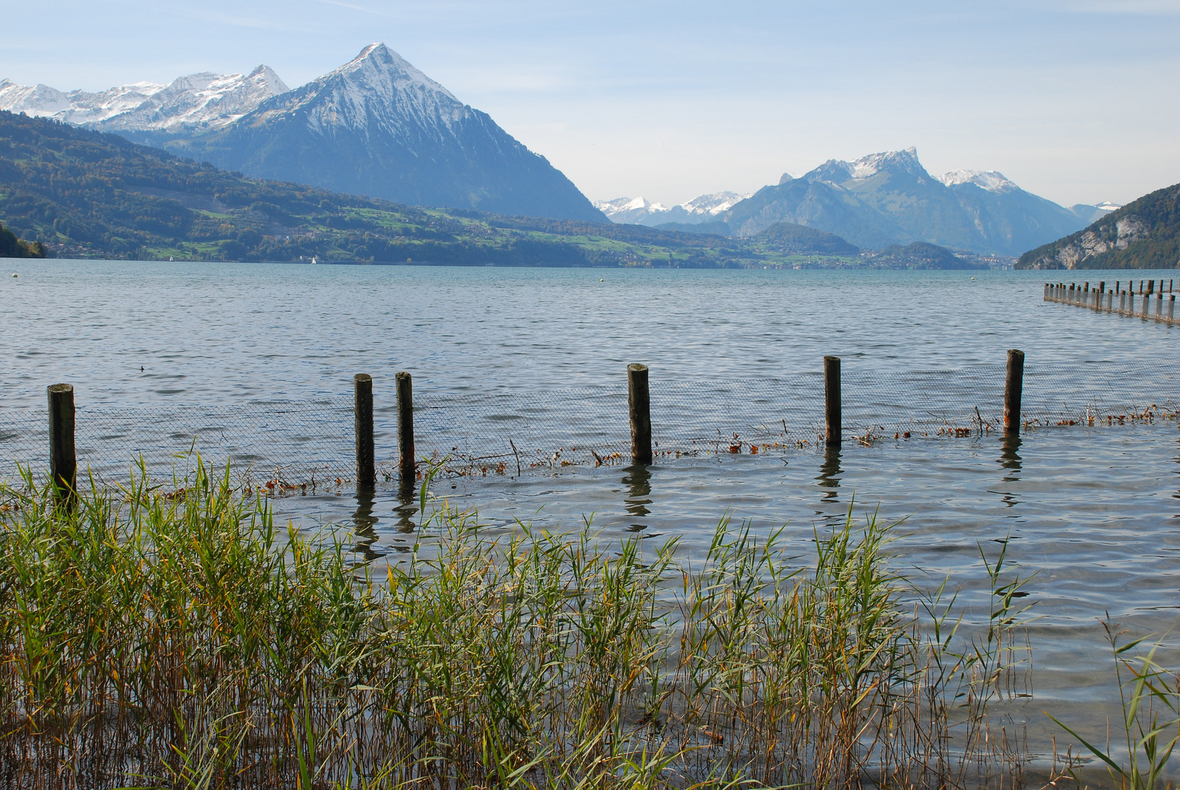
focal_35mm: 48
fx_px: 1575
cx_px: 590
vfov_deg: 28.2
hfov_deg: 41.1
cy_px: 395
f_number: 10
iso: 180
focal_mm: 32
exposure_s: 1/250
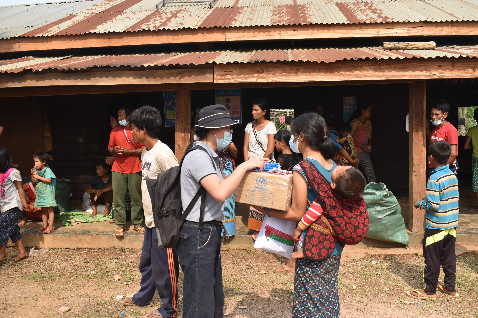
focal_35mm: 33
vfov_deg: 40.0
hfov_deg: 57.2
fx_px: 438
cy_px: 159
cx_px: 239
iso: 200
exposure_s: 1/250
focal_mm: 22
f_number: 7.1
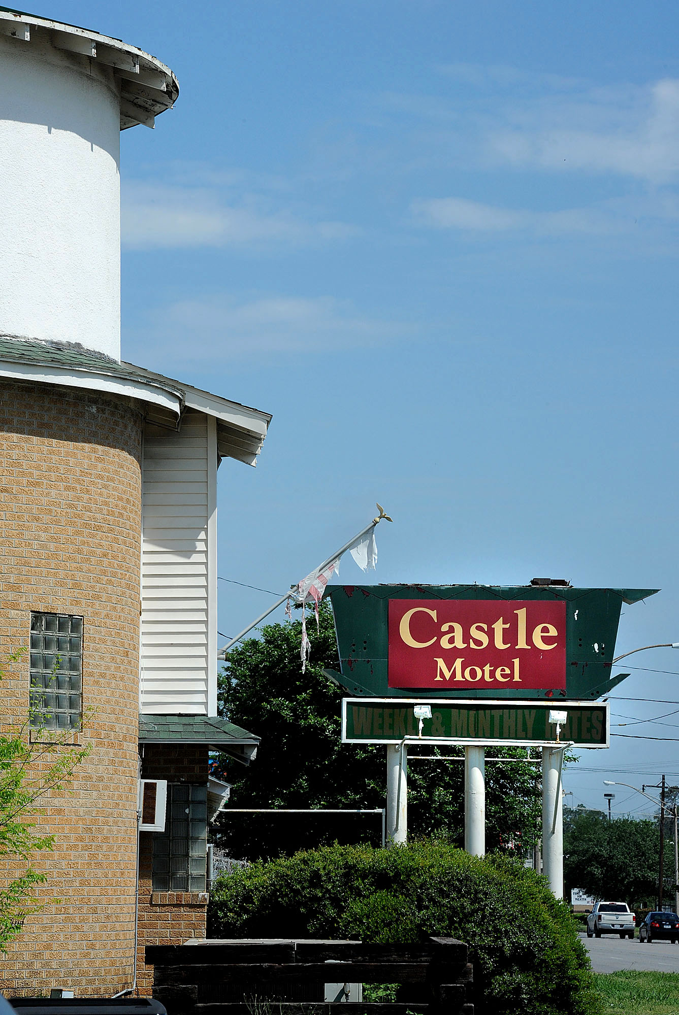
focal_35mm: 125
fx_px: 3529
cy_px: 508
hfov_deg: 11.0
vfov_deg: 16.4
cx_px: 340
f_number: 16
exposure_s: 1/640
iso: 640
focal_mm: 125
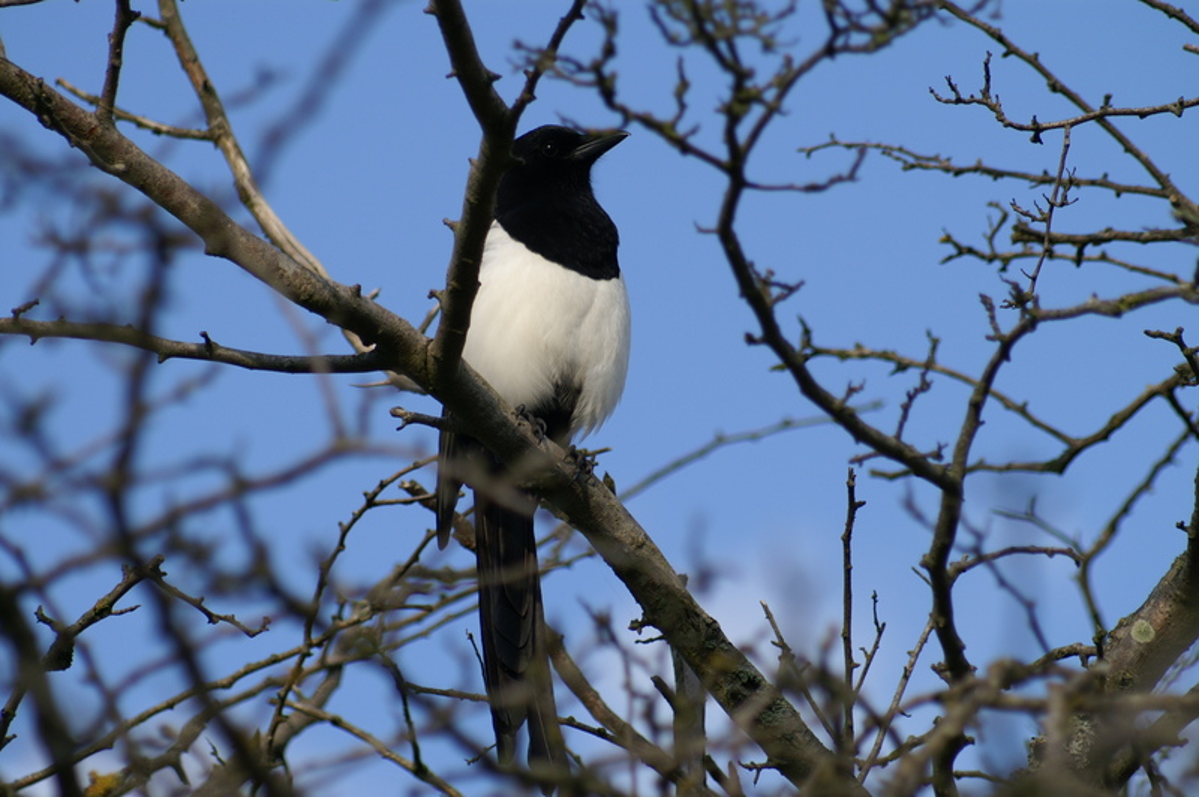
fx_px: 8985
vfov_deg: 5.1
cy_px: 398
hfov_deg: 7.6
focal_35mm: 270
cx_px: 600
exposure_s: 1/500
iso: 125
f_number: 5.6
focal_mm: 180
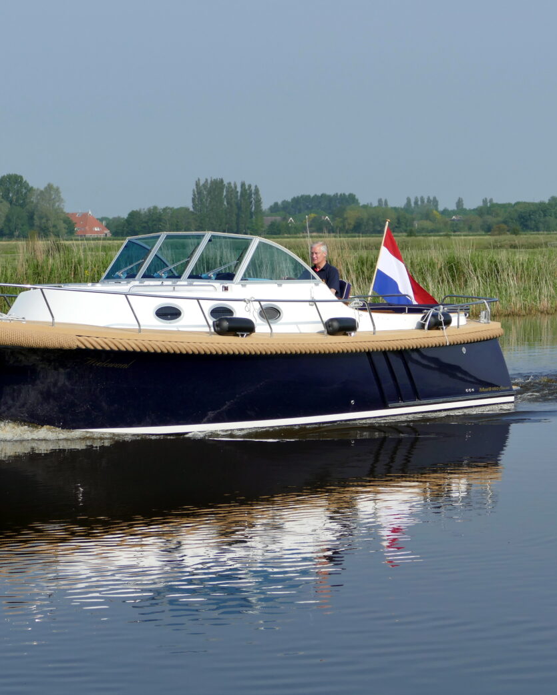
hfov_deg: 12.8
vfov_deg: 16.0
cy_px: 348
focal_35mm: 120
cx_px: 160
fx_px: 2472
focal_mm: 31.05
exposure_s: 1/2000
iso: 125
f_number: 3.8
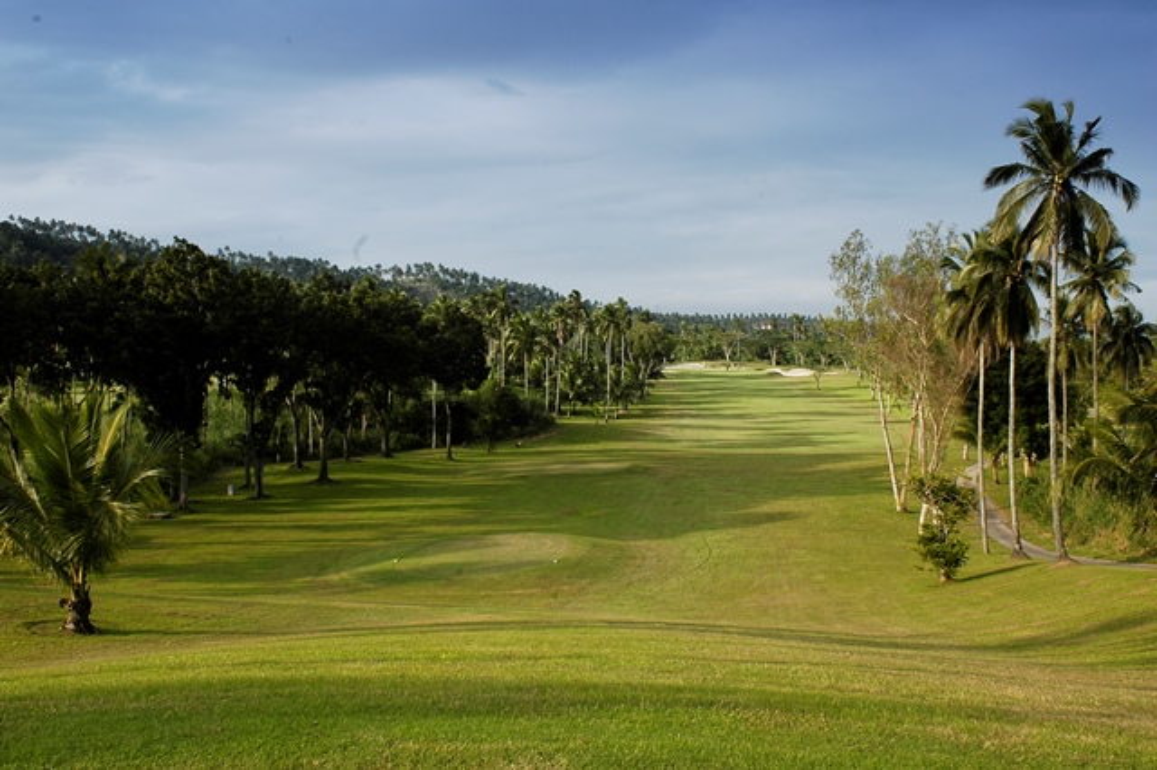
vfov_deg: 36.8
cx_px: 578
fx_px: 1156
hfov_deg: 53.2
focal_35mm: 36
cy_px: 385
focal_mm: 24
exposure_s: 1/50
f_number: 16
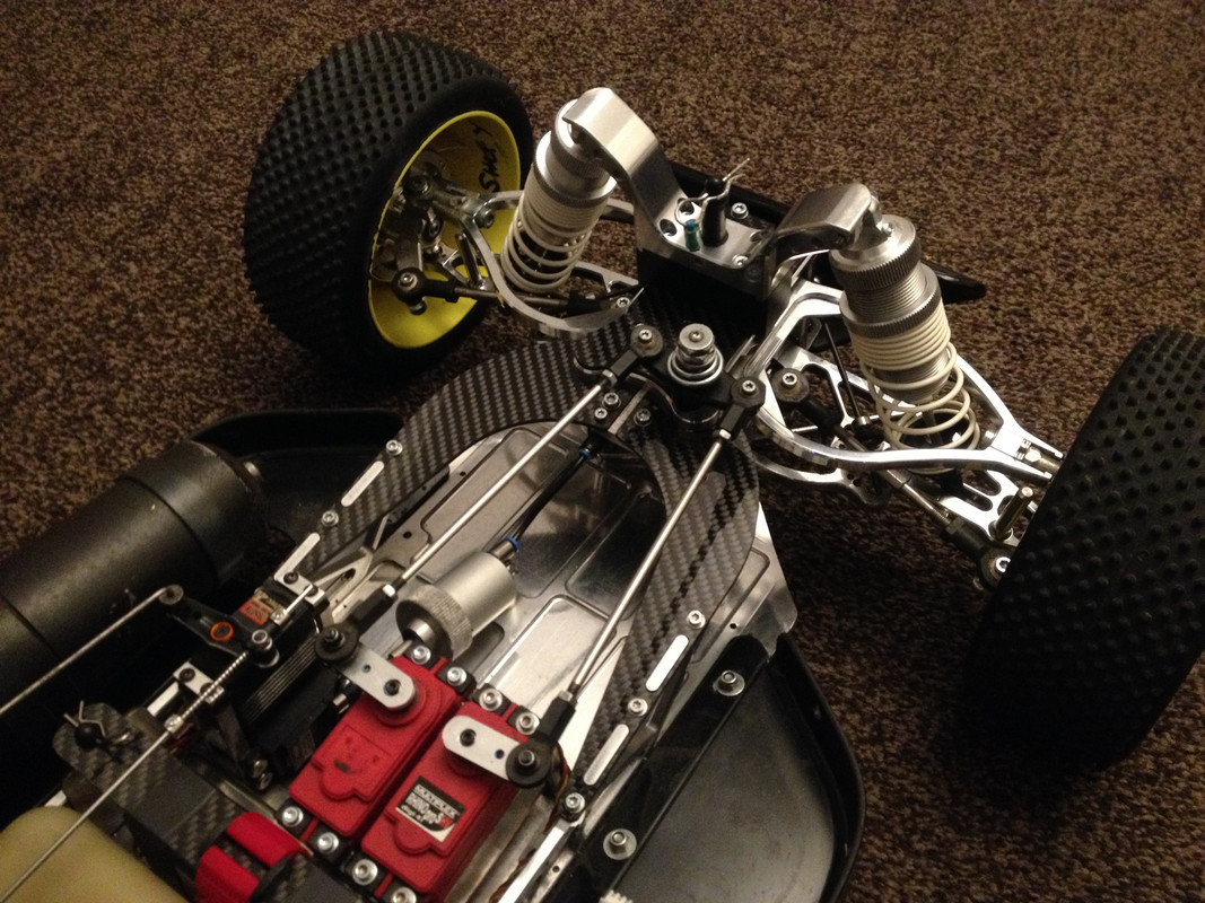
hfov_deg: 52.6
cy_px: 452
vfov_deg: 40.7
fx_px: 1218
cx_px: 602
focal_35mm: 35
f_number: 2.4
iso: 400
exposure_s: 1/15
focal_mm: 4.28
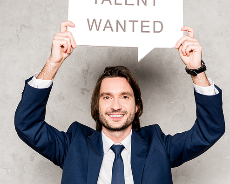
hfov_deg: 25.7
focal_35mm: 74
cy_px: 47
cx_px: 116
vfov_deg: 20.5
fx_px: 504
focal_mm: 52
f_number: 4
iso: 125
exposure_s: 1/160
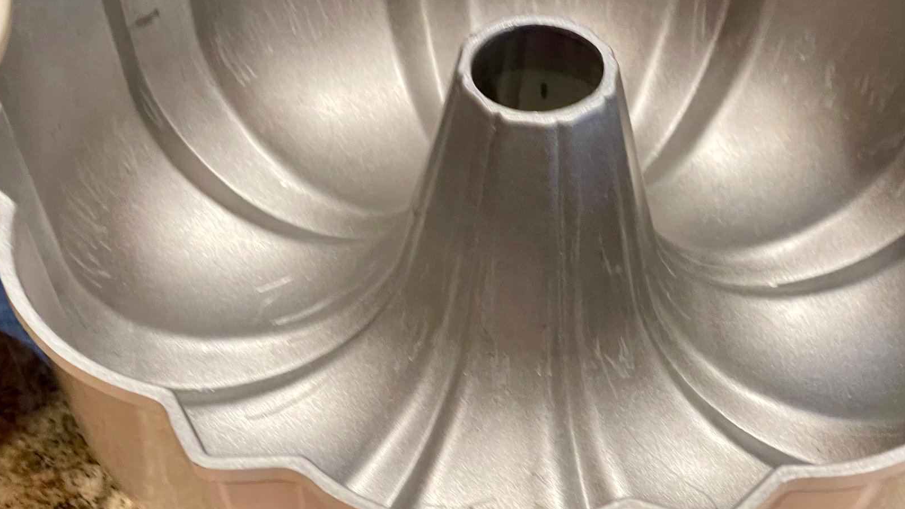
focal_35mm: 87
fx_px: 2088
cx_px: 522
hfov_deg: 24.4
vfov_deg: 13.9
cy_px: 213
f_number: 2.2
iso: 250
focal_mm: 7.5
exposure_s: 1/60
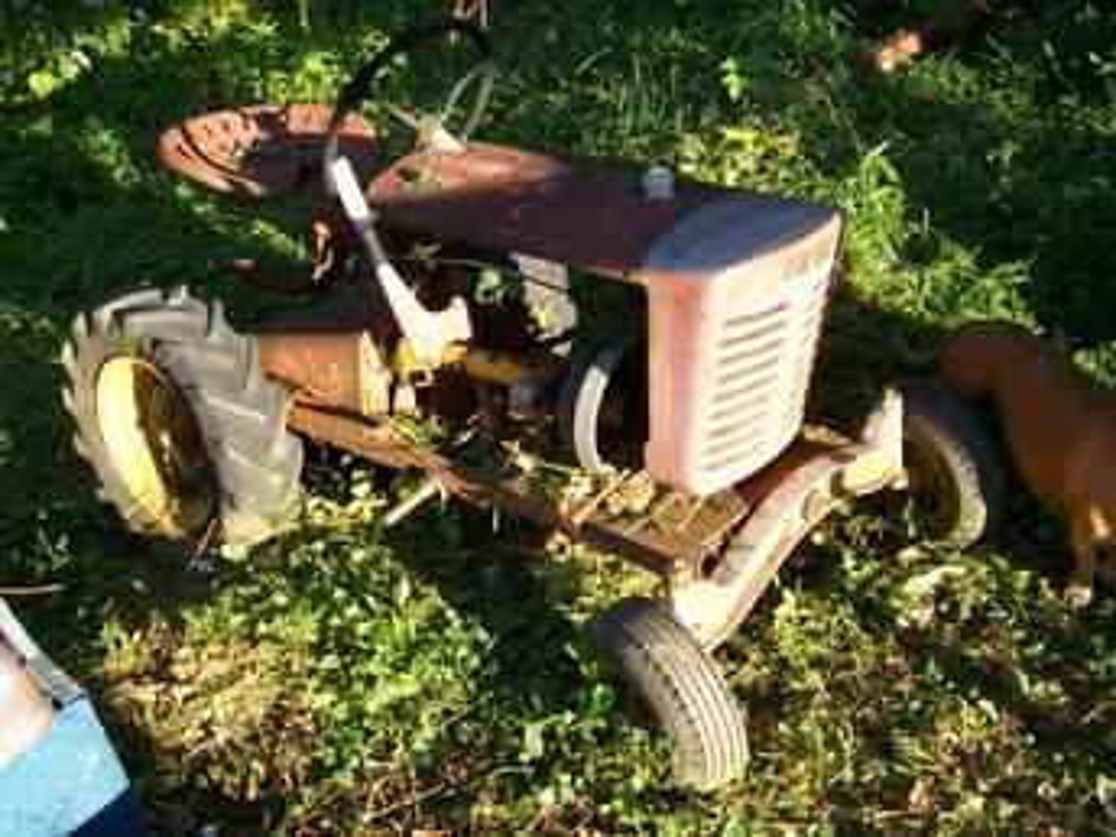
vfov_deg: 34.3
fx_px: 1354
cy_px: 418
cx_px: 558
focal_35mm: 42
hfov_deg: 44.8
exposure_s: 1/200
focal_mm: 7.6
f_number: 3.1
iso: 64
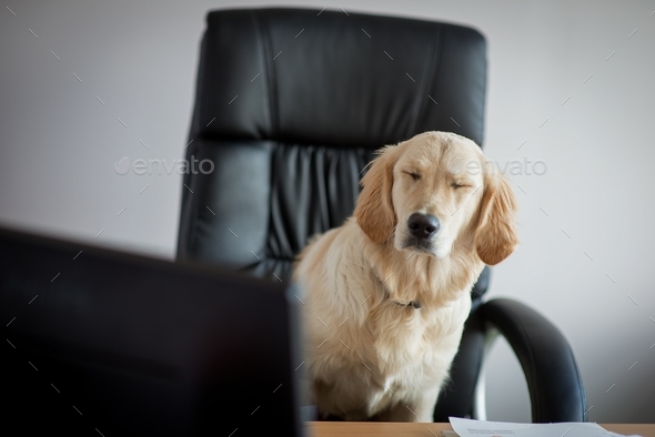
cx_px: 328
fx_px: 1547
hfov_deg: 23.9
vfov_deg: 16.1
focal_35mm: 85
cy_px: 218
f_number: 2
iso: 180
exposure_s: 1/125
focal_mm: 85
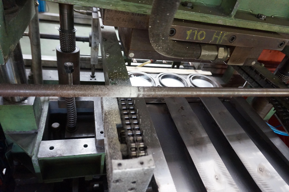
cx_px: 144
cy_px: 96
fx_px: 193
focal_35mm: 24
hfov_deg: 73.8
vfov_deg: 53.1
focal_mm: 16
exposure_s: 1/15
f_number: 3.5
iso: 3200
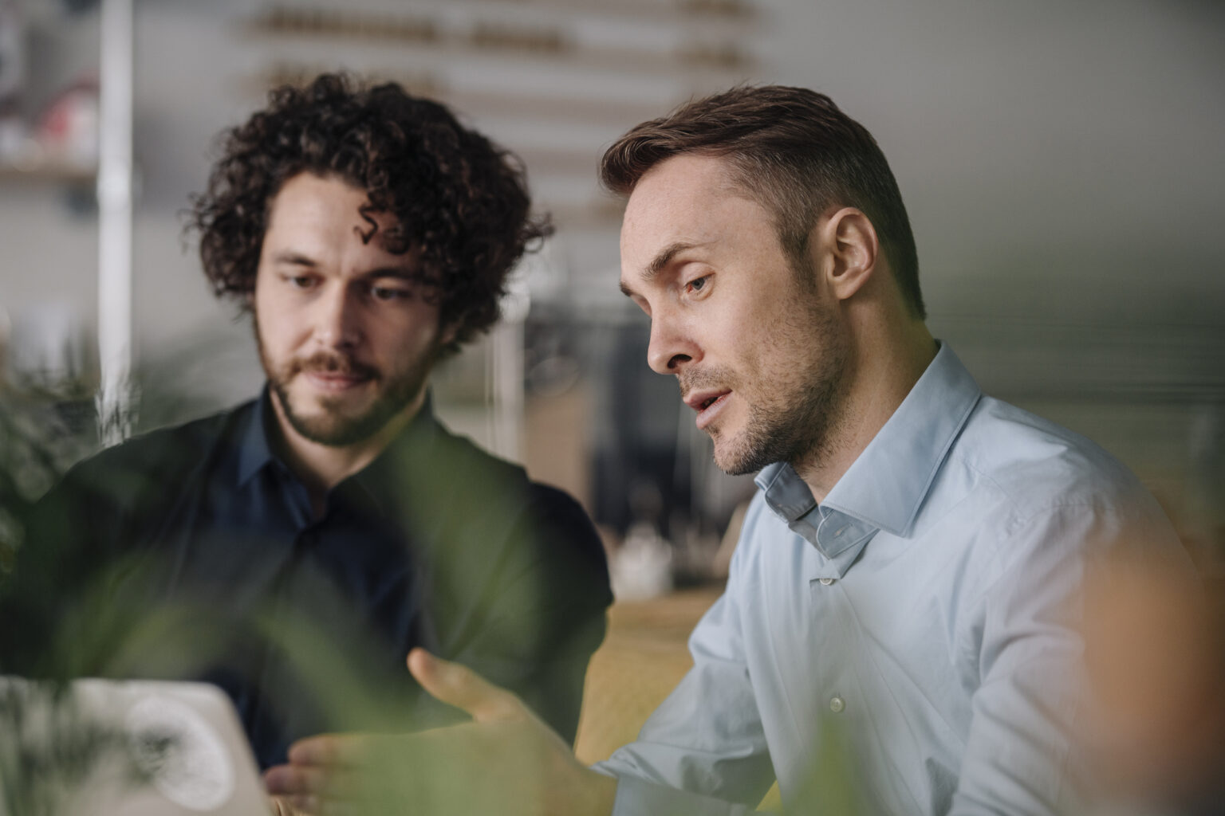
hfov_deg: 23.9
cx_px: 612
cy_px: 408
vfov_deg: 16.1
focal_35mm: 85
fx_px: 2892
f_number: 2
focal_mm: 85
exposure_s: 1/400
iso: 800
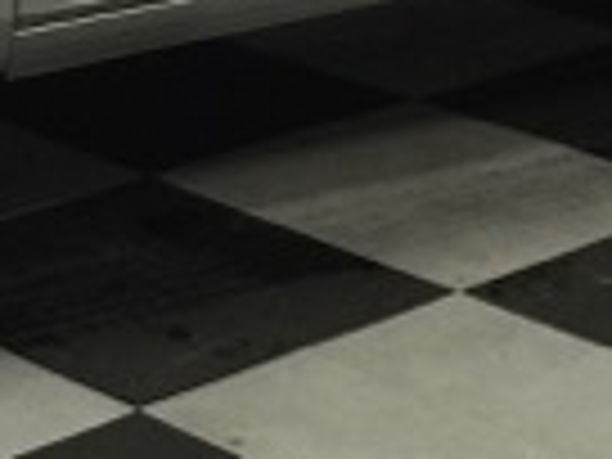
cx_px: 126
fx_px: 3006
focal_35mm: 170
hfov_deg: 11.6
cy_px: -441
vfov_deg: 8.3
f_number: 2.2
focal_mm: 4.15
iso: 32
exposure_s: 1/15
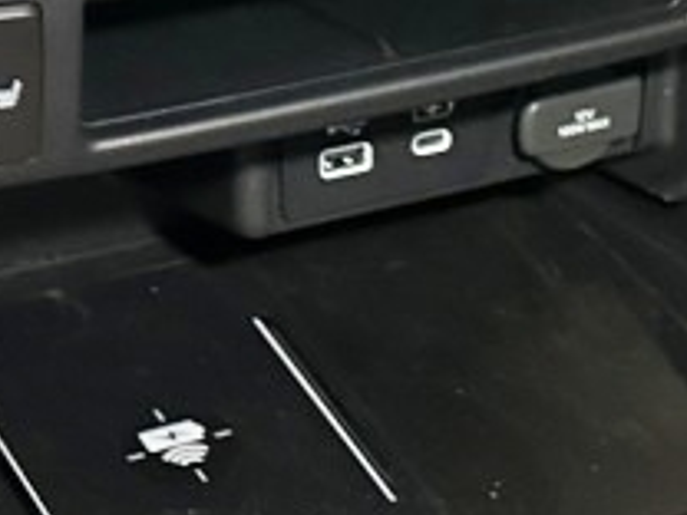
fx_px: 2342
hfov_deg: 16.6
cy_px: 578
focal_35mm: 118
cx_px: 558
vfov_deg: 12.3
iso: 800
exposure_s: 1/30
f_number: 1.78
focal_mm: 6.86
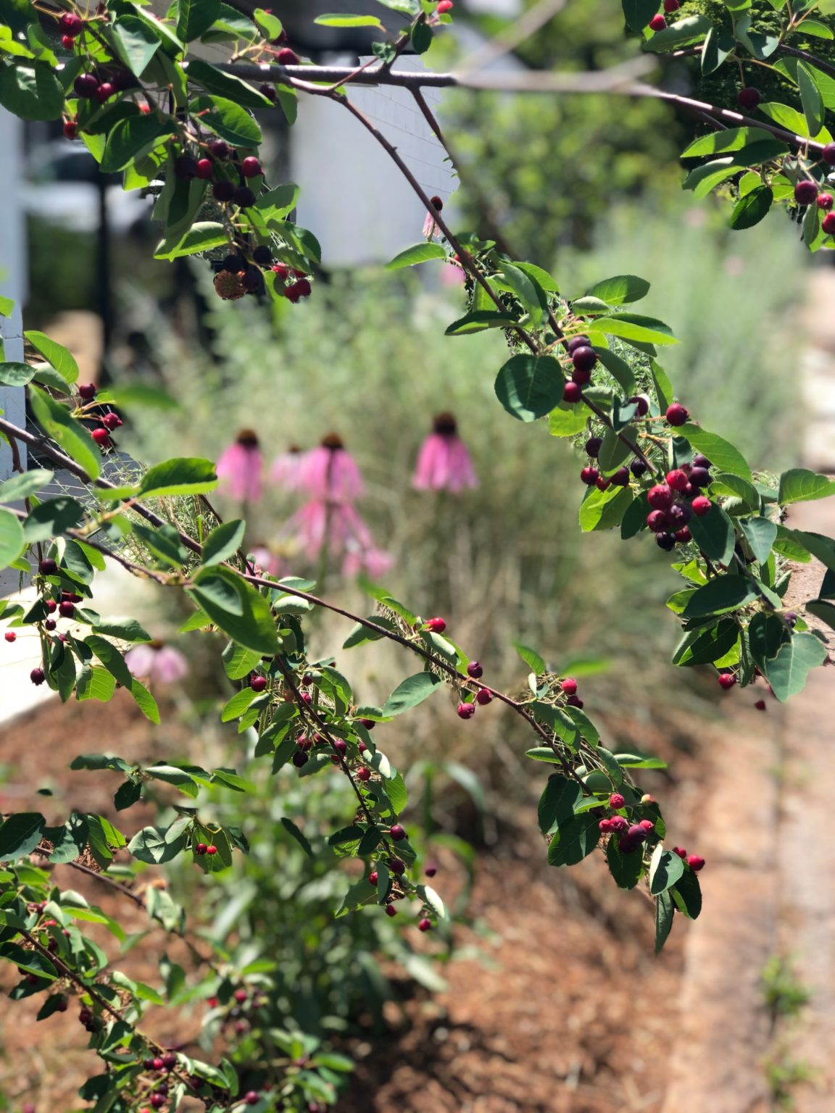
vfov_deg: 33.8
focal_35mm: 57
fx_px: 1833
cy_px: 556
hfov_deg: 25.7
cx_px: 418
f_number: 2.8
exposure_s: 1/340
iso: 20
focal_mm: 6.6
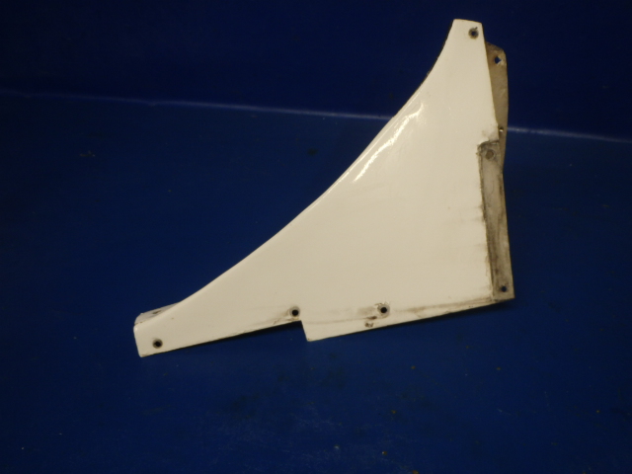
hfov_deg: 63.4
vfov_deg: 49.7
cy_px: 237
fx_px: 511
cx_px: 316
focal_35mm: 28
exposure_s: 1/40
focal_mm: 5
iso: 200
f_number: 3.9
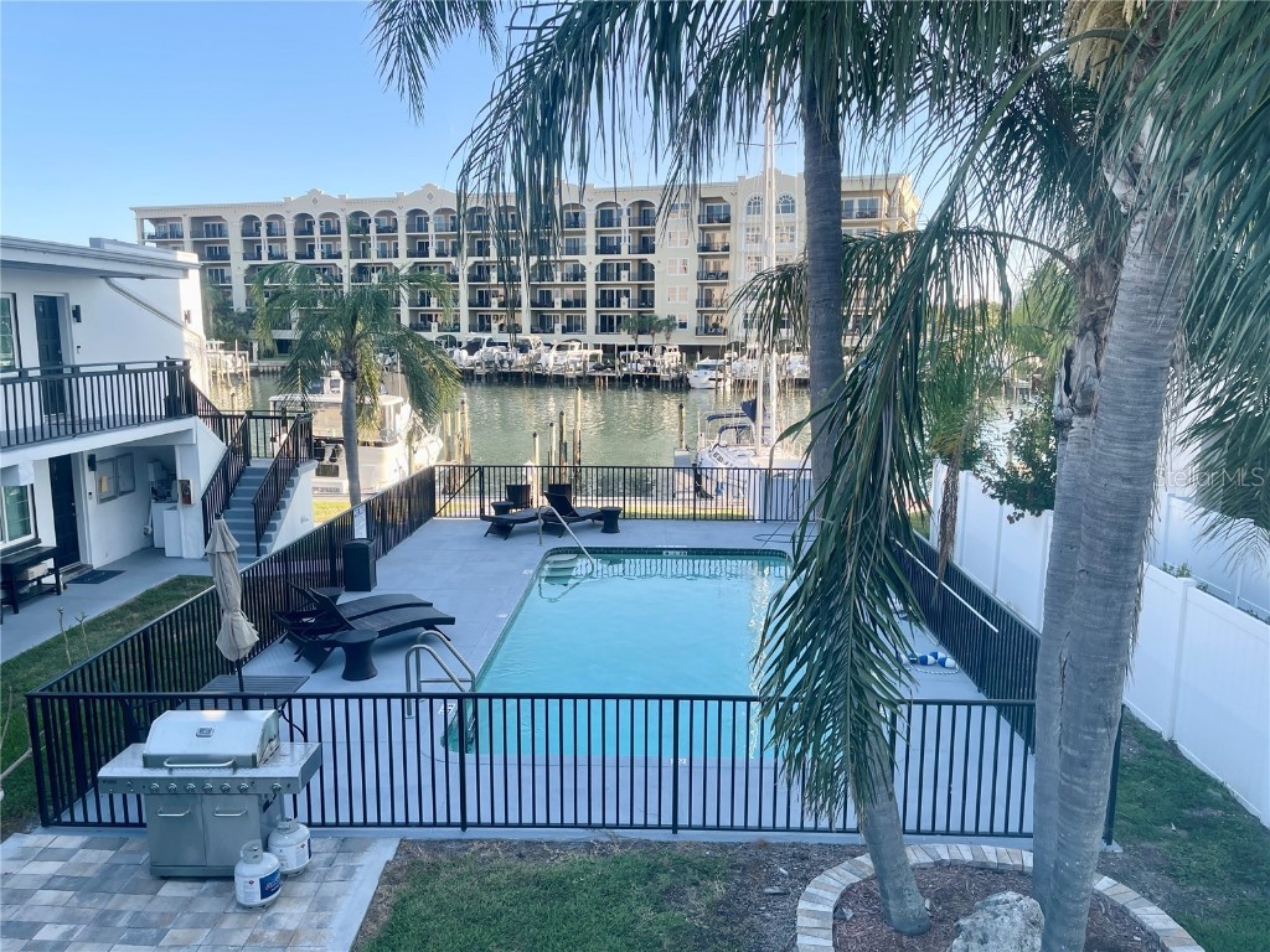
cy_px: 476
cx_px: 635
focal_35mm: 25
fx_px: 917
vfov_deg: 54.9
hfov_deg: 69.4
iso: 32
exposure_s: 1/291
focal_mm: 5.1
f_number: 1.6
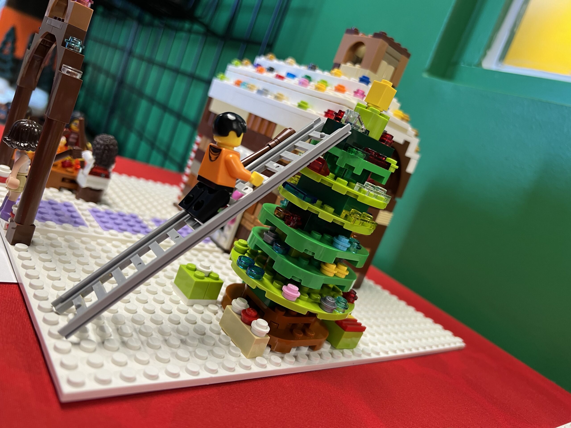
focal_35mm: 26
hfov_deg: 67.3
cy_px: 214
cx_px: 286
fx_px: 429
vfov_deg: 53.1
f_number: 1.5
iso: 80
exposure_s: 1/60
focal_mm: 5.7
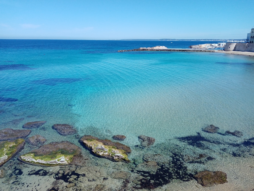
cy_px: 96
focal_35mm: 26
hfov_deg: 67.3
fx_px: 191
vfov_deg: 53.1
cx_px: 127
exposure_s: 1/1397
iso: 112
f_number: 1.8
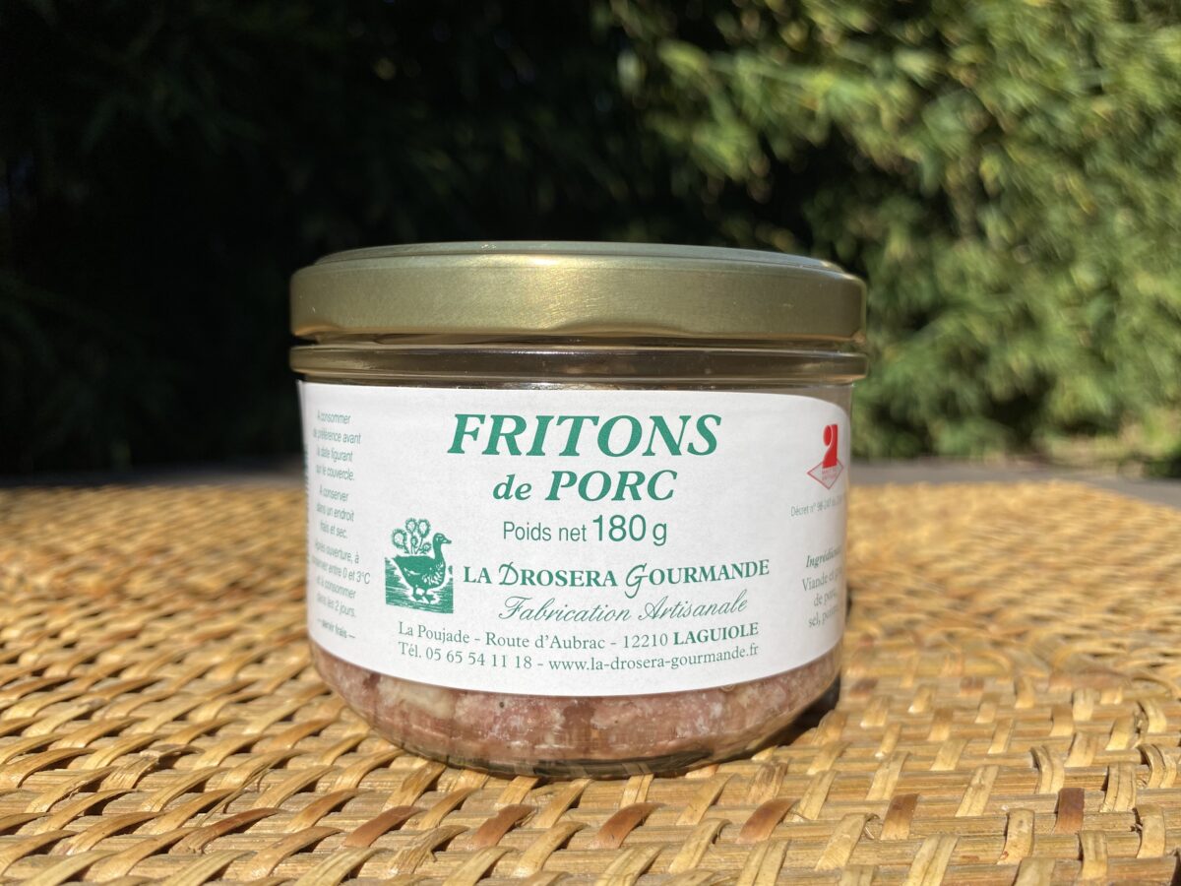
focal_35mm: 26
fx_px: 887
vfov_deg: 53.1
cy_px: 443
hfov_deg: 67.3
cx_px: 590
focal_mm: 4.25
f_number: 1.8
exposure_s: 1/4115
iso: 32
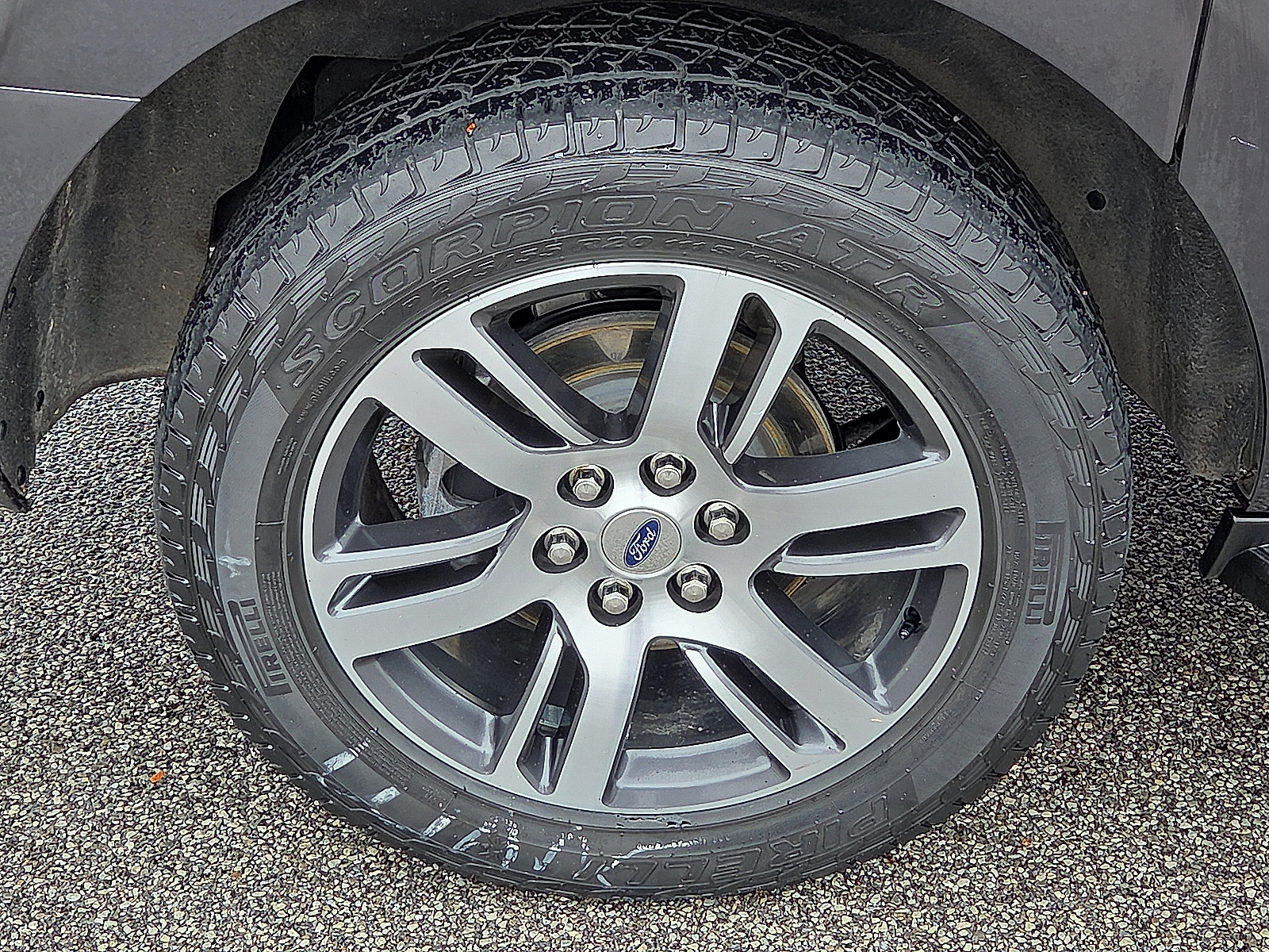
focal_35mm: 58
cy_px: 476
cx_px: 634
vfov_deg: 25.2
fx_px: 2126
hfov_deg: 33.2
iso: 25
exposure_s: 1/159
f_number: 1.8
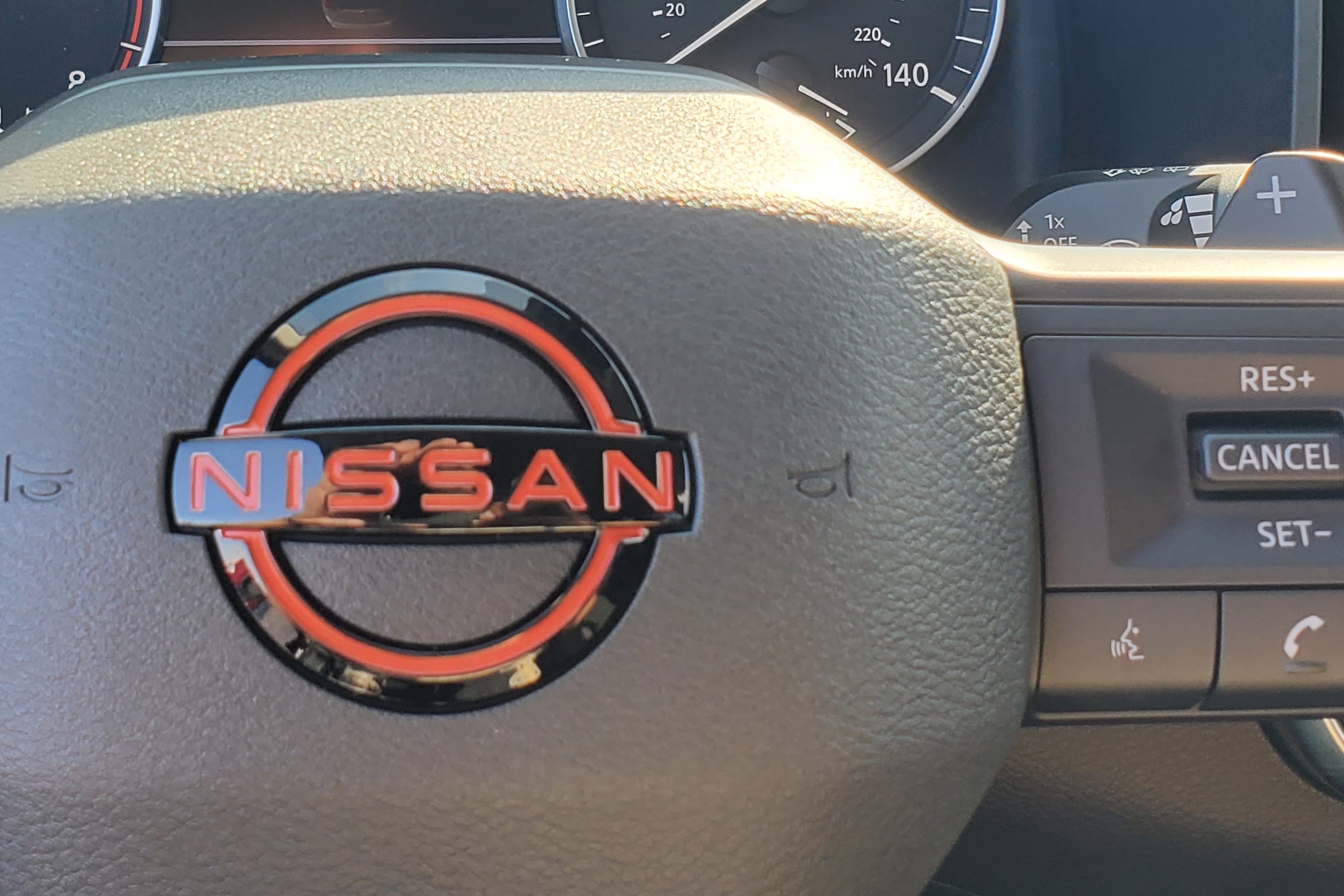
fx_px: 2165
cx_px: 412
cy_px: 16
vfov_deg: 22.5
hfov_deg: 34.1
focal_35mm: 58
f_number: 2.4
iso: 80
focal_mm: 4.3
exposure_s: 1/120
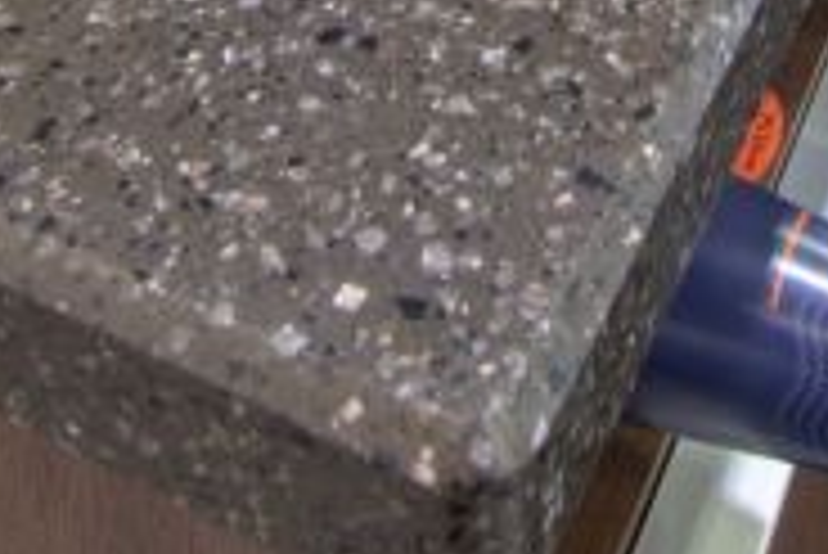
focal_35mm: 61
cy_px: -536
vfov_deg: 16.9
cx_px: 580
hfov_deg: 32.5
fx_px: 1404
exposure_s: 1
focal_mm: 10
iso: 160
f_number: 14
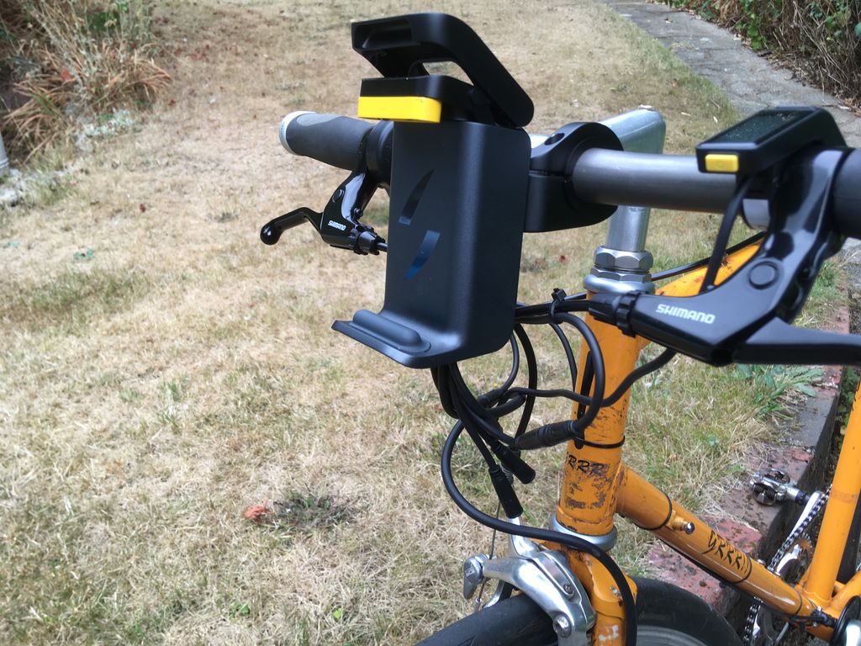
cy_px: 323
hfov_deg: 61.7
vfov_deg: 48.2
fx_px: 721
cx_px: 430
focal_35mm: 29
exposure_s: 1/50
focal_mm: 4.15
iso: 25
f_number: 2.2
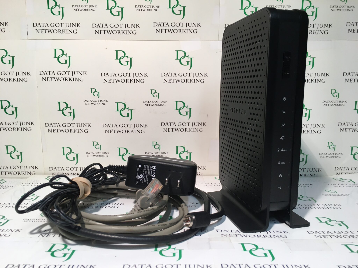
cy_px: 134
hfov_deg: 61.7
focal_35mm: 29
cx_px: 179
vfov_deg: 48.2
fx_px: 300
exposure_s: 1/40
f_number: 2.2
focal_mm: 4.15
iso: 25
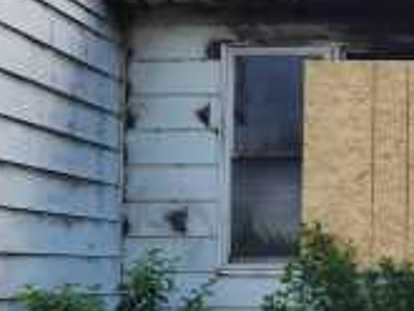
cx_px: 443
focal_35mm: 93
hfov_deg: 20.2
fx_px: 1113
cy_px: 188
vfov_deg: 15.9
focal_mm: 5.4
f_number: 1.8
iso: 20
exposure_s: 1/1269
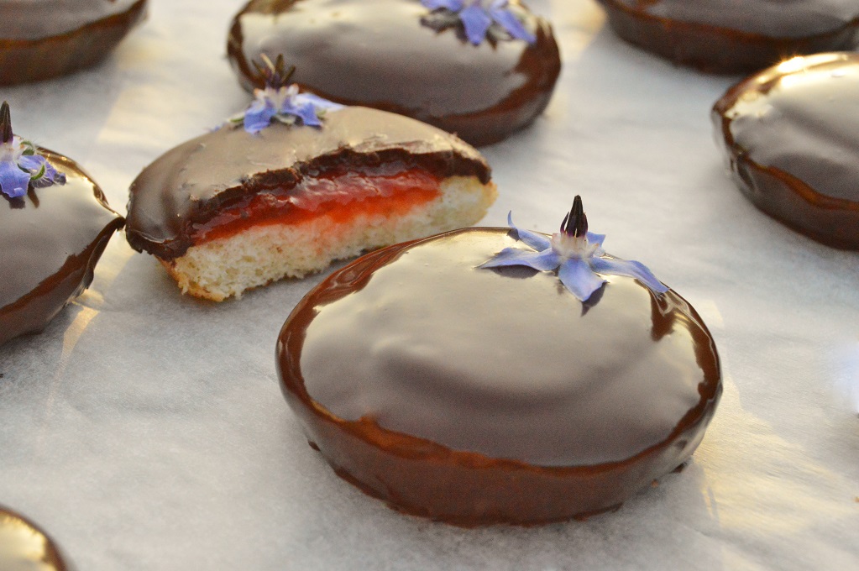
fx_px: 1967
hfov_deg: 24.6
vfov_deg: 16.5
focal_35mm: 82
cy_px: 286
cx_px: 430
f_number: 9
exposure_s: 1/1000
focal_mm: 55
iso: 4500
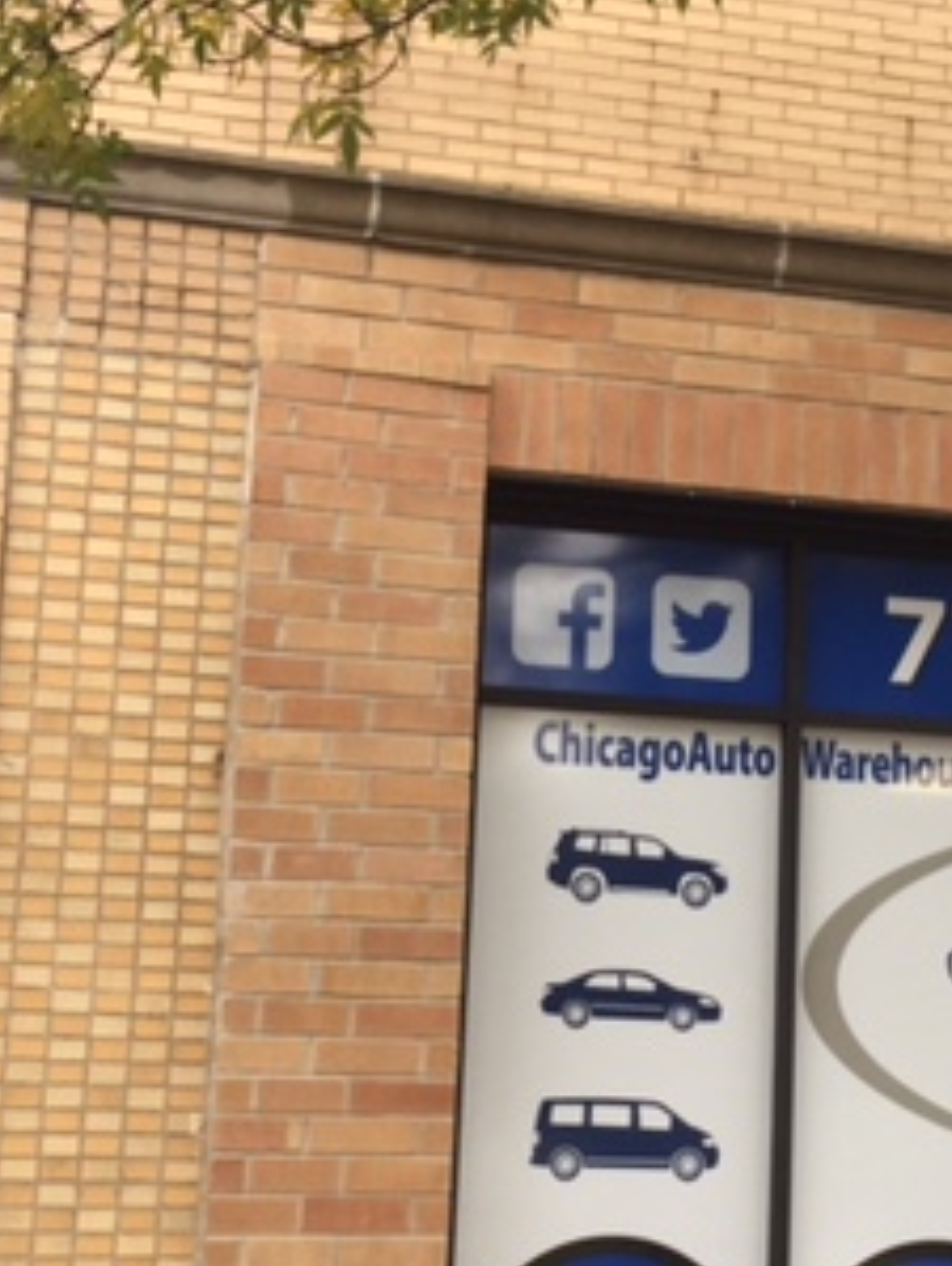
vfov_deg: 31.0
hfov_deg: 23.5
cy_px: 813
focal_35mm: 62
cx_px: 681
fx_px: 2269
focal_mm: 4.15
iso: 32
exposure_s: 1/155
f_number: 2.2
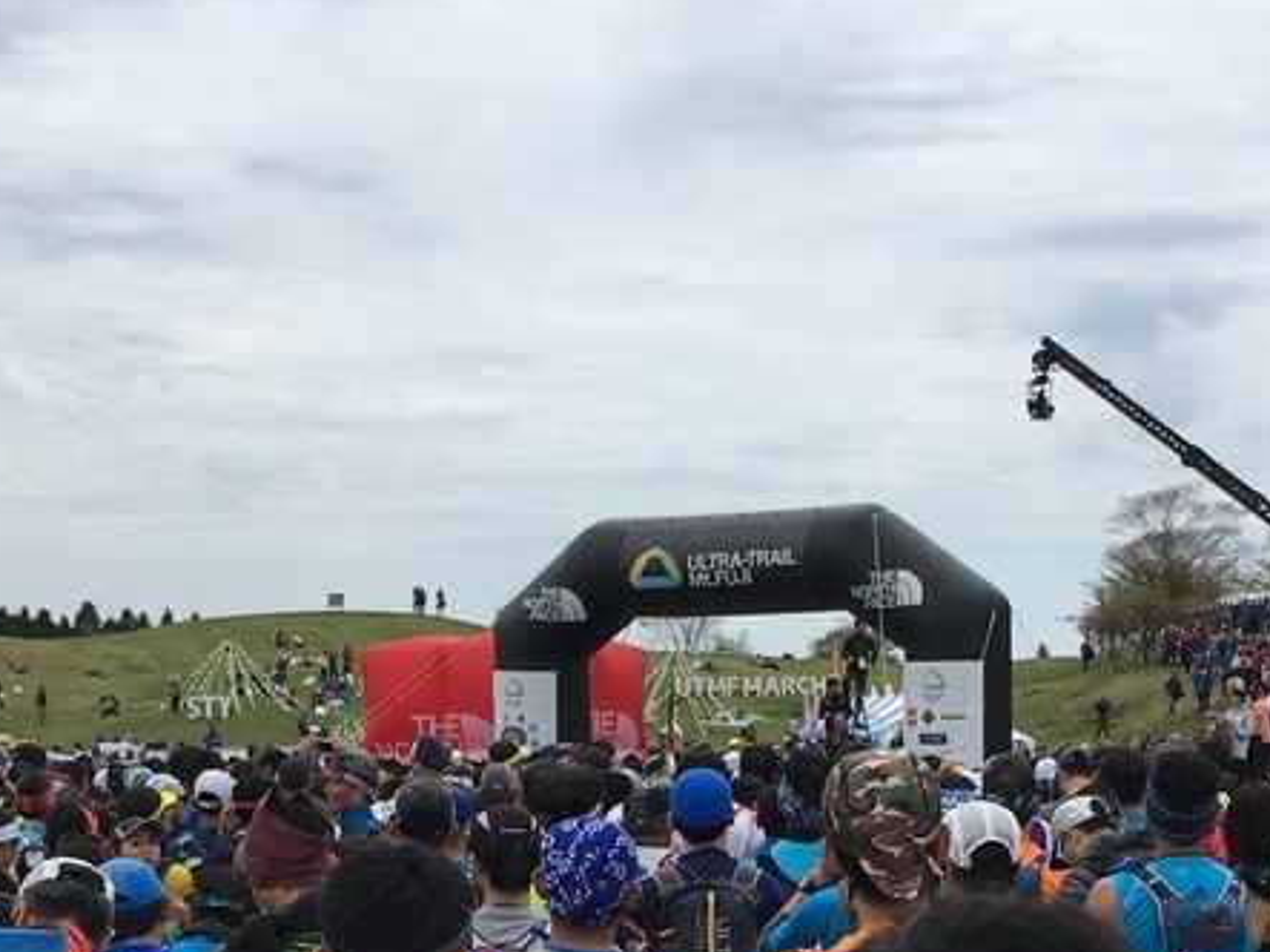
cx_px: 596
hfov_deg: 29.0
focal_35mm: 67
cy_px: 903
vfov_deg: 21.3
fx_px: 2457
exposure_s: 1/2262
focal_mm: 4.15
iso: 25
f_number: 2.2
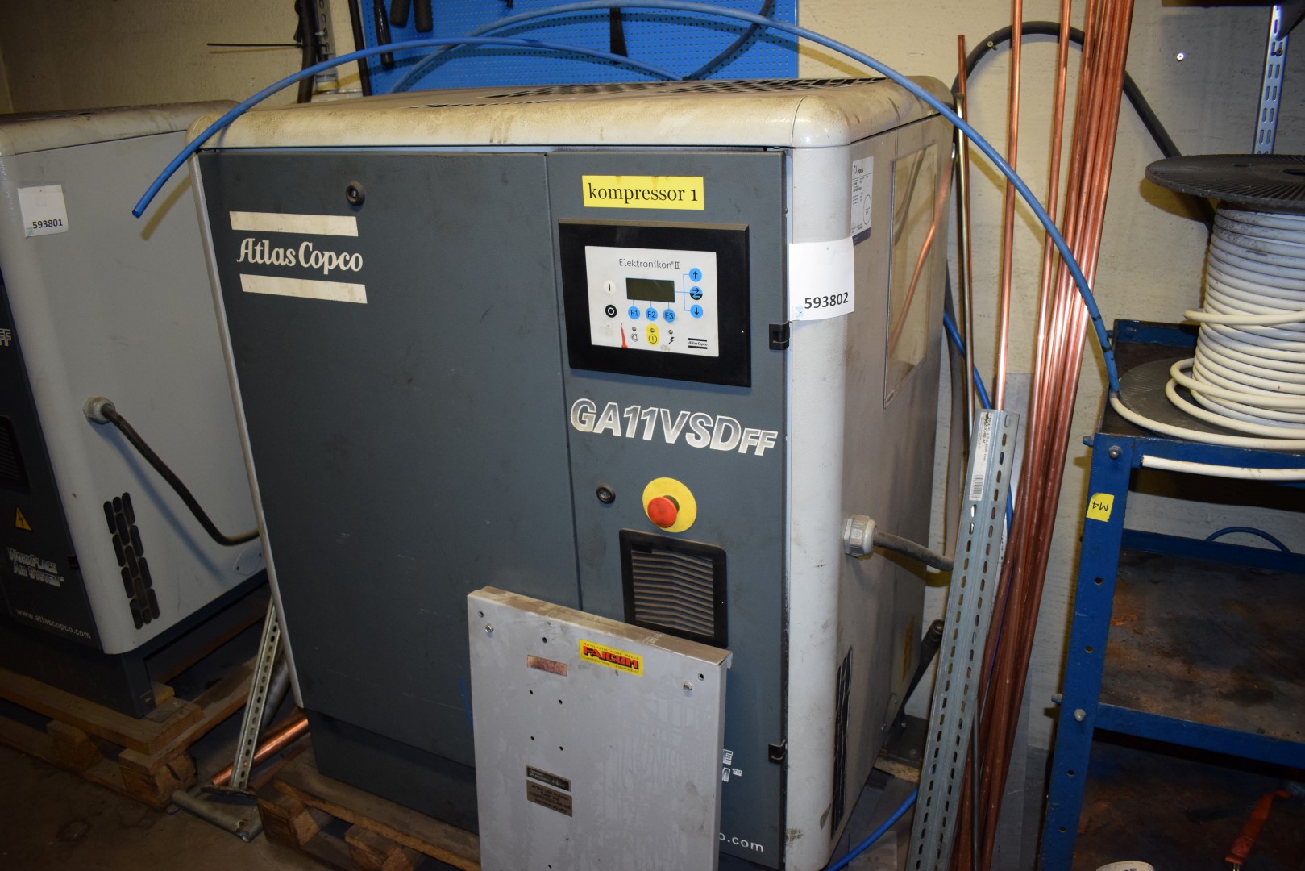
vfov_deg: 47.9
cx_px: 652
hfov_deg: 67.4
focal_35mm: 27
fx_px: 979
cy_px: 436
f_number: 3.5
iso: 1100
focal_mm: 18
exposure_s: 1/60
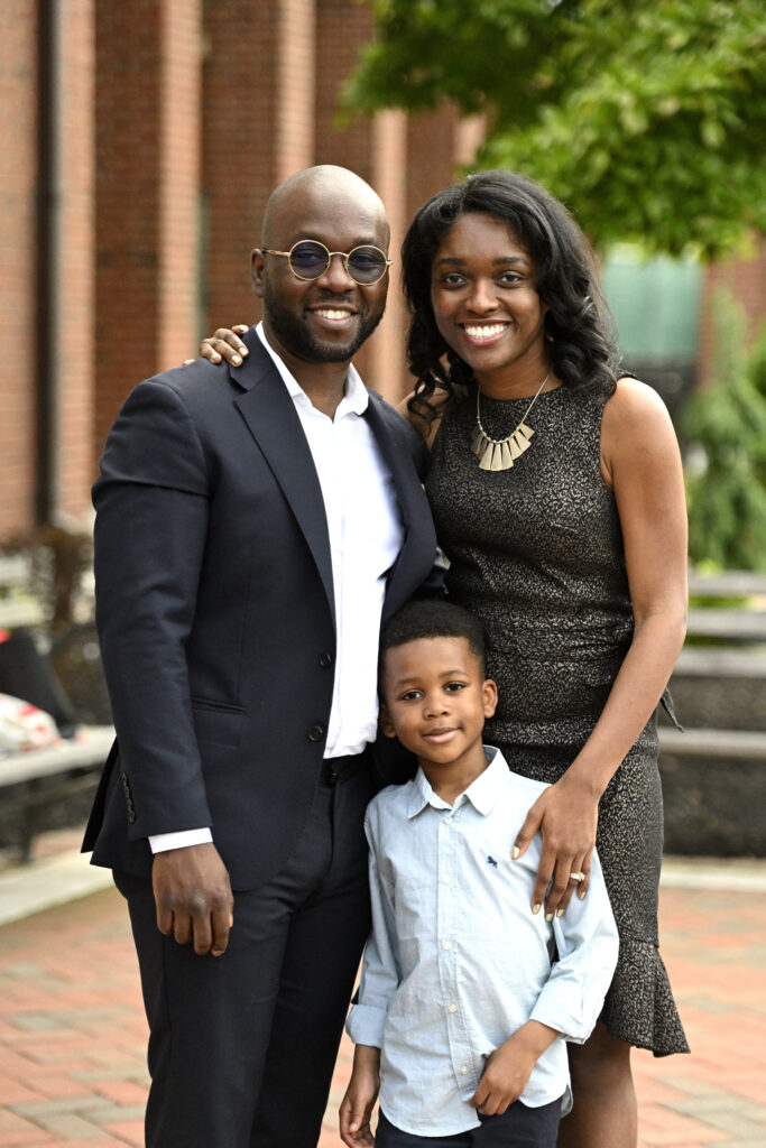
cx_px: 383
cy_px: 574
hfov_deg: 12.5
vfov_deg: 18.6
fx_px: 3509
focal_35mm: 110
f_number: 3.2
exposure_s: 1/8000
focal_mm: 110
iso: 5000
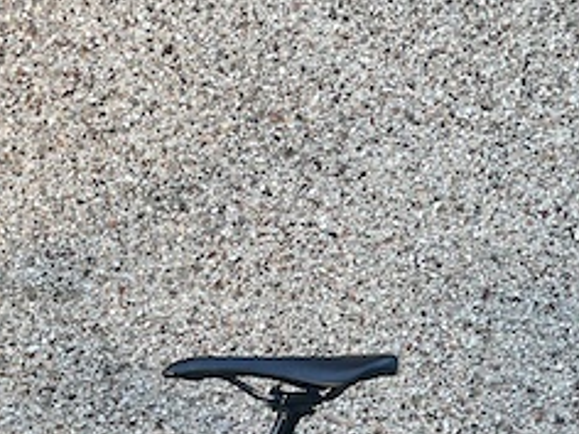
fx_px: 1472
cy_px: 569
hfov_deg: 21.7
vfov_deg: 15.9
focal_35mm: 88
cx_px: 42
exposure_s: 1/151
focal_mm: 5.1
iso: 32
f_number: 1.6
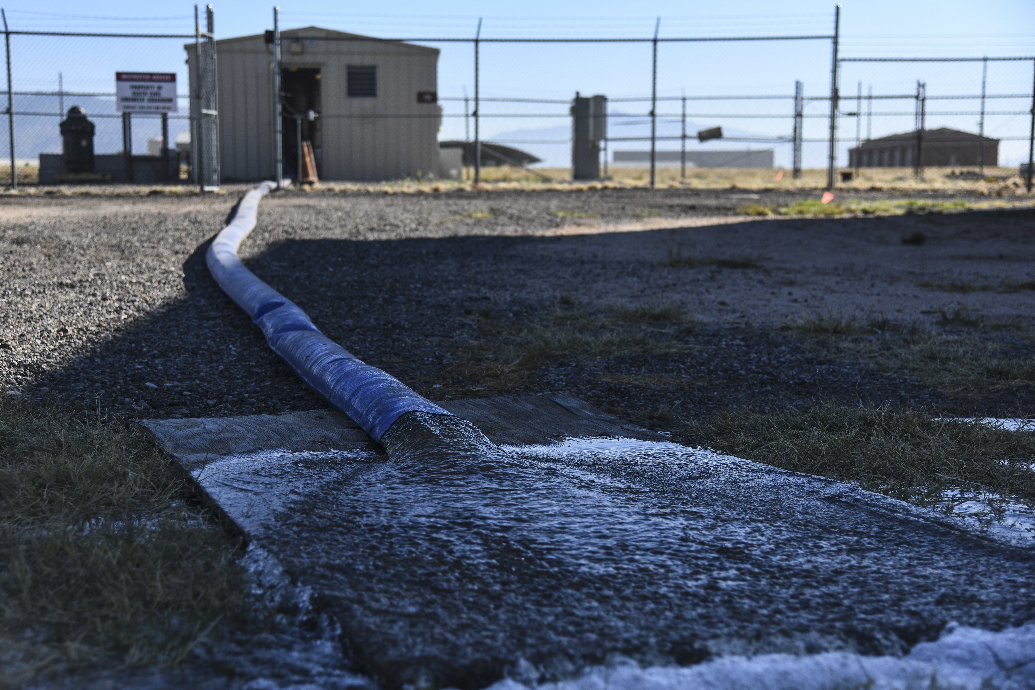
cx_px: 518
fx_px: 1495
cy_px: 345
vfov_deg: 26.0
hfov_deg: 38.2
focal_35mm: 52
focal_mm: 52
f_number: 4
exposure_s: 1/1600
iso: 160
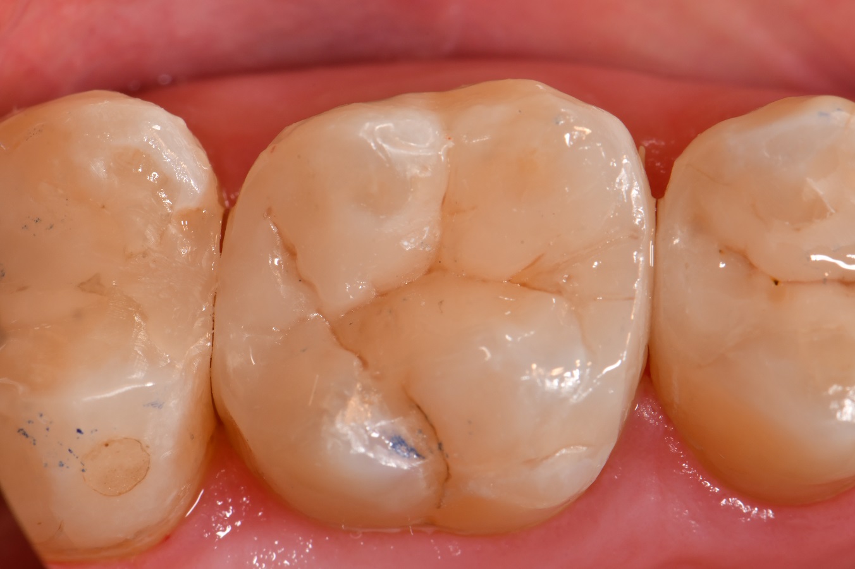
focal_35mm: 157
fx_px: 3727
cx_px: 428
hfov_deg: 13.1
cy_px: 284
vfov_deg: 8.7
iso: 200
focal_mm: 105
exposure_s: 1/160
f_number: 32
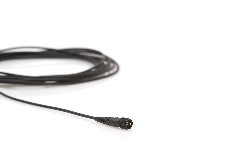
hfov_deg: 13.0
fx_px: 990
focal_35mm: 158
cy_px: 76
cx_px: 113
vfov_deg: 8.7
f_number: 11
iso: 100
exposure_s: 1/160
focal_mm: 105
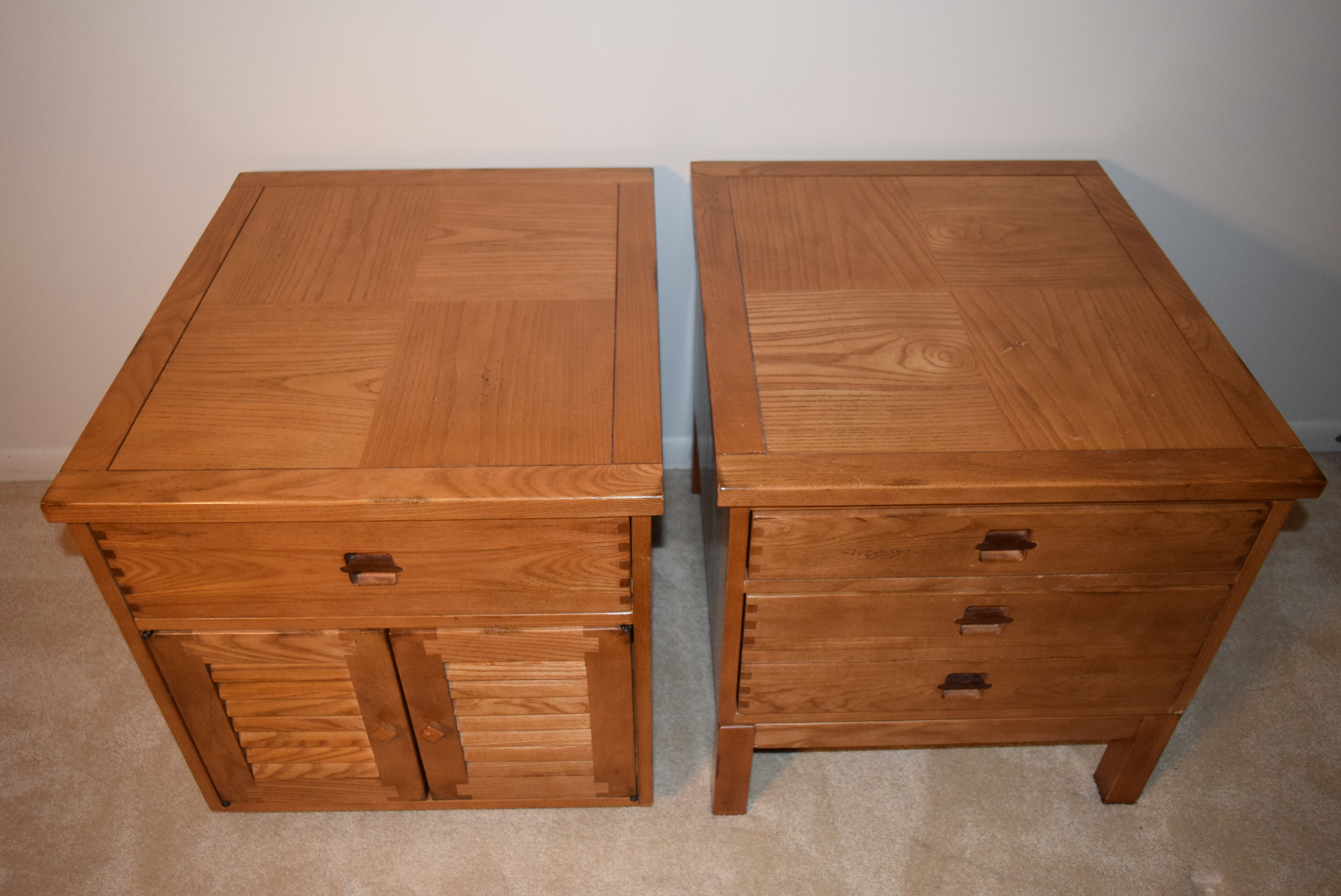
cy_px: 448
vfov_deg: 43.7
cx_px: 670
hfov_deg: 61.9
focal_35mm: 30
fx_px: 1118
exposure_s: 1/60
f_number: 3.5
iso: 2000
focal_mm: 20
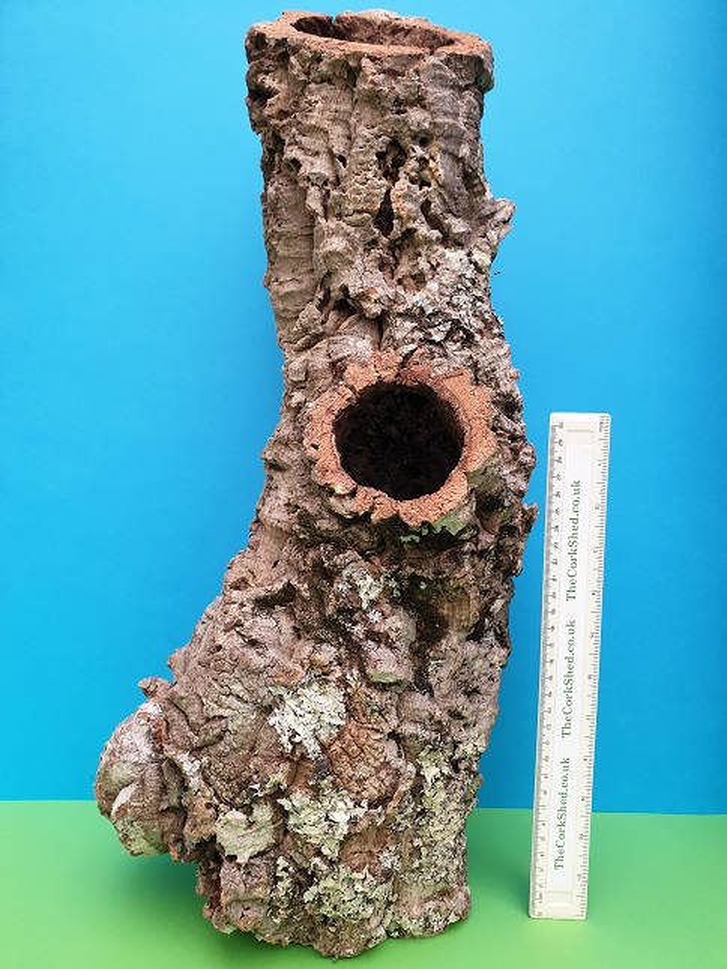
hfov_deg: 53.1
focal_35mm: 26
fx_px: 728
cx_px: 364
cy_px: 484
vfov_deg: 67.3
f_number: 2.4
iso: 125
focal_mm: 4.3
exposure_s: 1/60
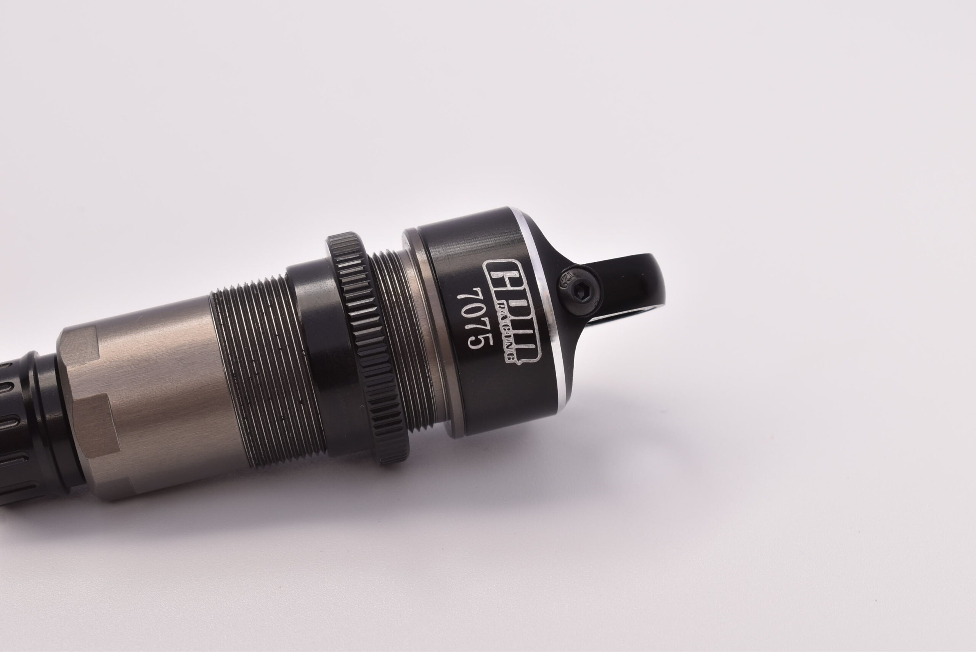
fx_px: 2116
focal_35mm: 78
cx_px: 488
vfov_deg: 17.5
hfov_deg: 26.0
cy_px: 326
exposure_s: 1/100
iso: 100
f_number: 14
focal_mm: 52
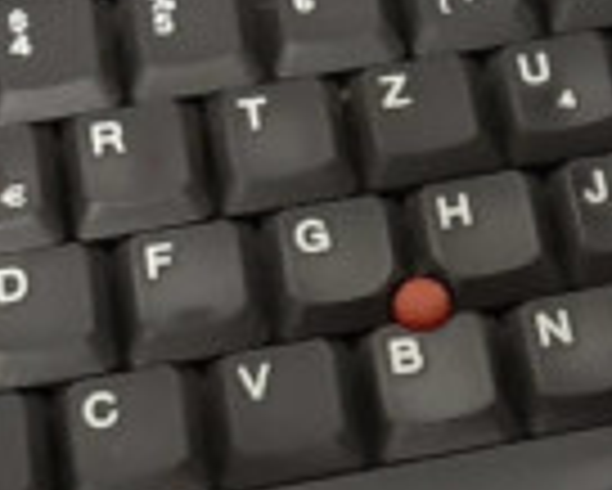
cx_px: 477
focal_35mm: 116
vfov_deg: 13.3
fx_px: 2103
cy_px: 234
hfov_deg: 16.5
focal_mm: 3.93
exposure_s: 1/20
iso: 640
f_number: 1.7
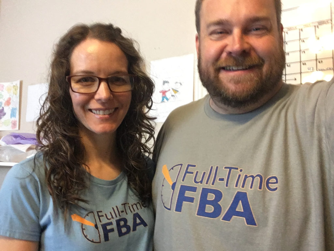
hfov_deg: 58.4
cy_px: 126
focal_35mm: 31
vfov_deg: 45.4
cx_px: 167
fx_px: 299
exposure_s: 1/30
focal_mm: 2.15
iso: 250
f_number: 2.4
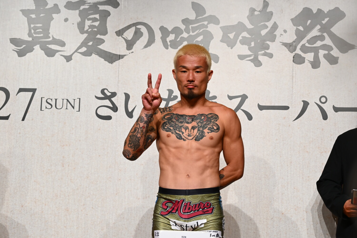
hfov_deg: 19.5
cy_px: 119
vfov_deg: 13.0
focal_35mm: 105
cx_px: 178
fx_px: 1041
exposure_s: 1/250
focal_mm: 70
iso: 640
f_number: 4
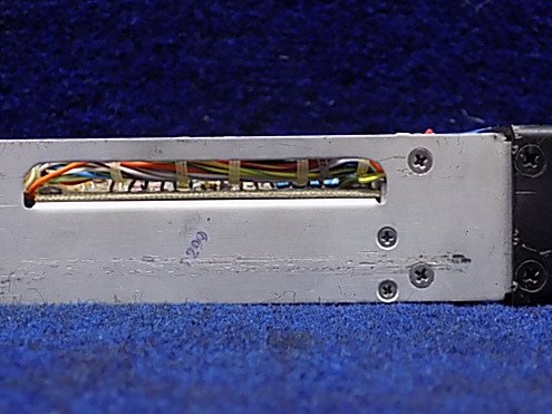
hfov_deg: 23.3
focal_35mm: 84
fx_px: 1339
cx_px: 240
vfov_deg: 17.5
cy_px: 245
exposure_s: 1/20
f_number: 4.1
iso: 400
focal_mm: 11.5
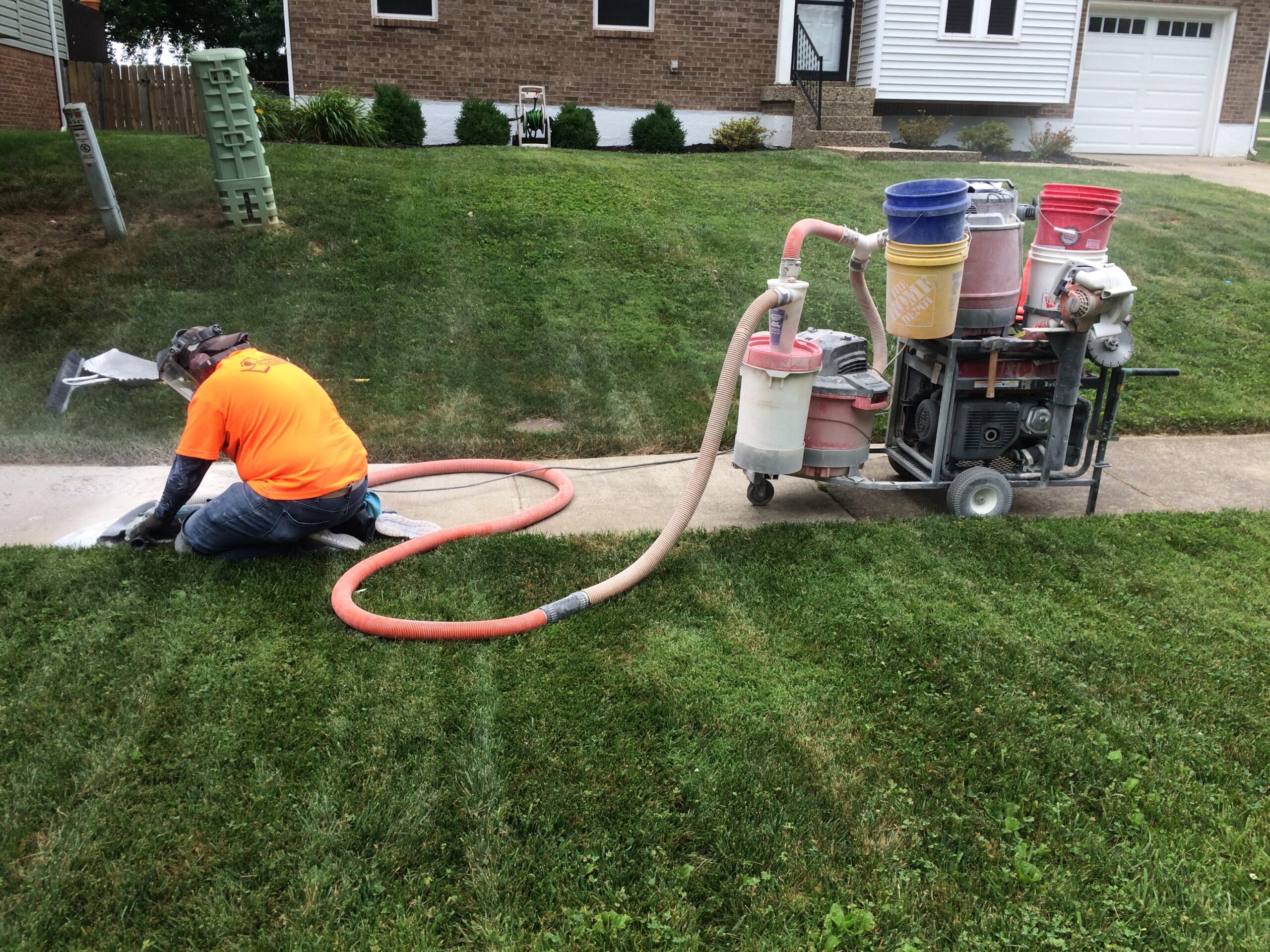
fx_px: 1064
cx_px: 635
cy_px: 476
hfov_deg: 61.7
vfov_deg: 48.2
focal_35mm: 29
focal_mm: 4.15
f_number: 2.2
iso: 32
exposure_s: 1/912
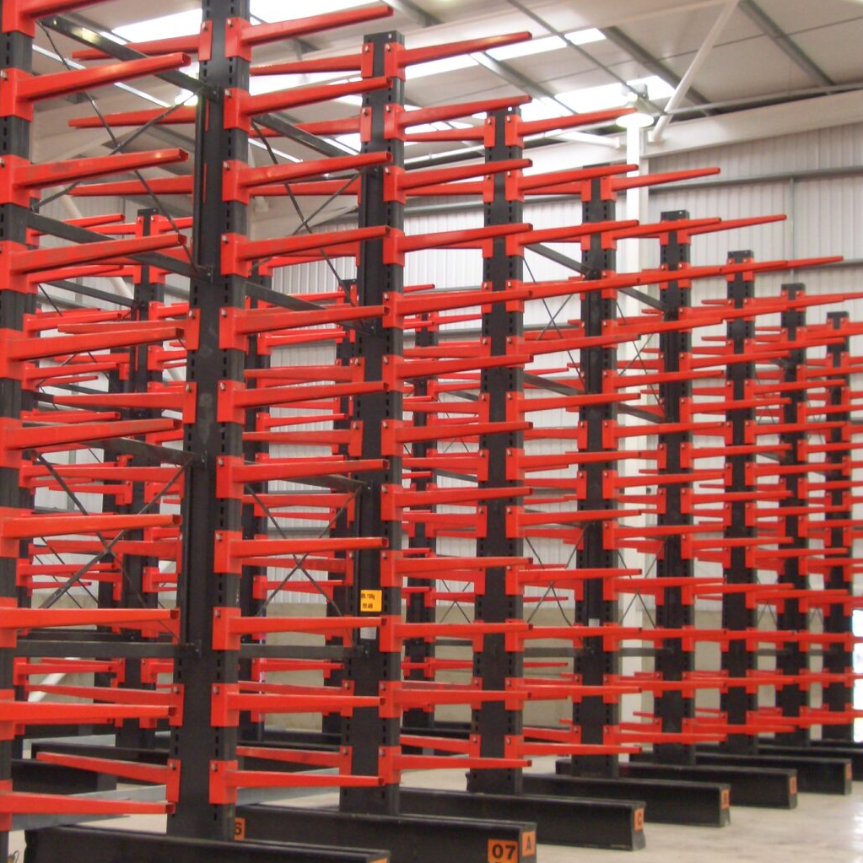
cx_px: 268
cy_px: 456
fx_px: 1833
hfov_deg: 26.3
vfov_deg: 26.5
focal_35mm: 65
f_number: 3.1
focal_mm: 8.2
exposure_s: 1/30
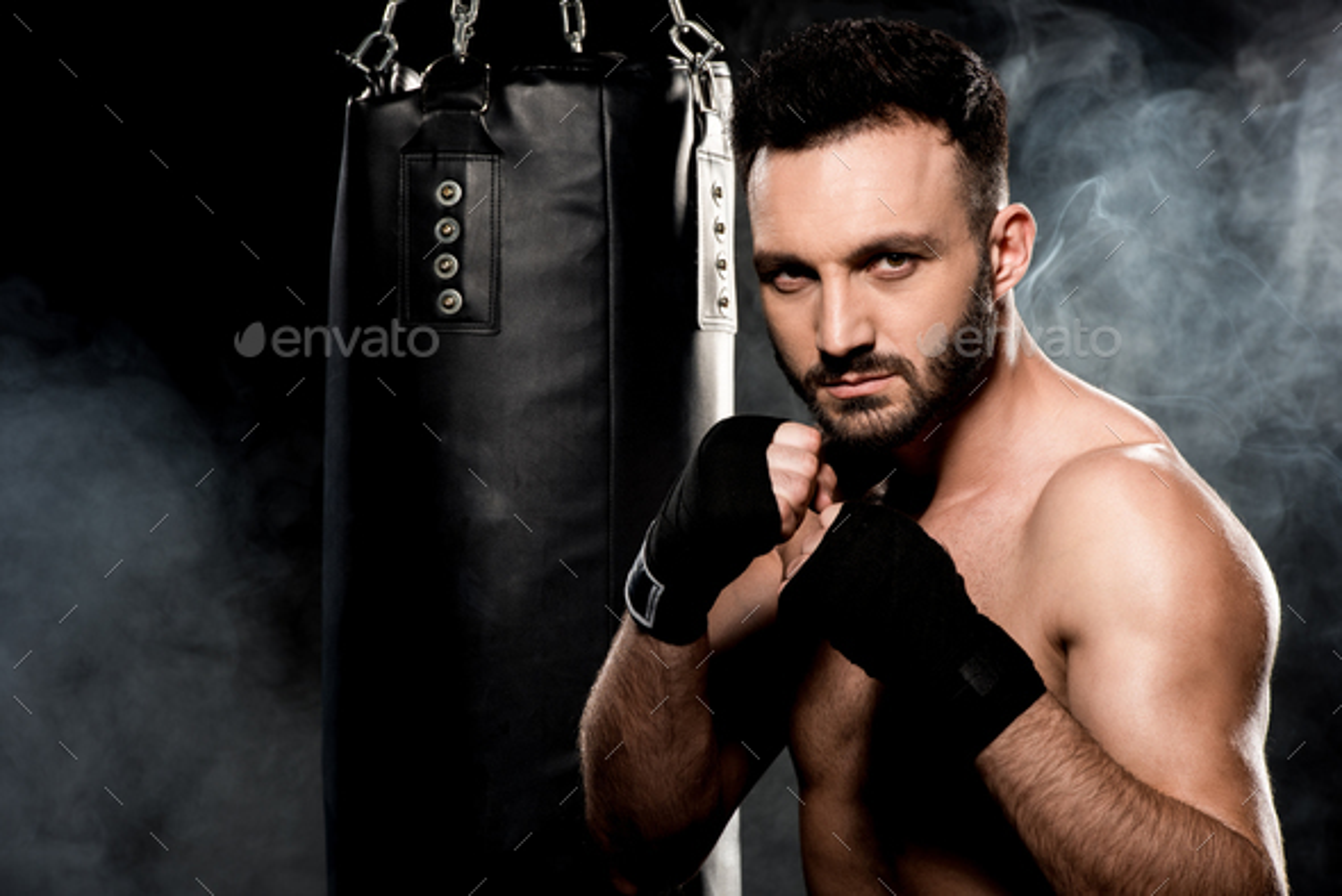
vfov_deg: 7.2
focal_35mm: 190
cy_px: 448
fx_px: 7086
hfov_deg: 10.8
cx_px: 671
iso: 100
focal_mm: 190
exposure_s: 1/200
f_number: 9
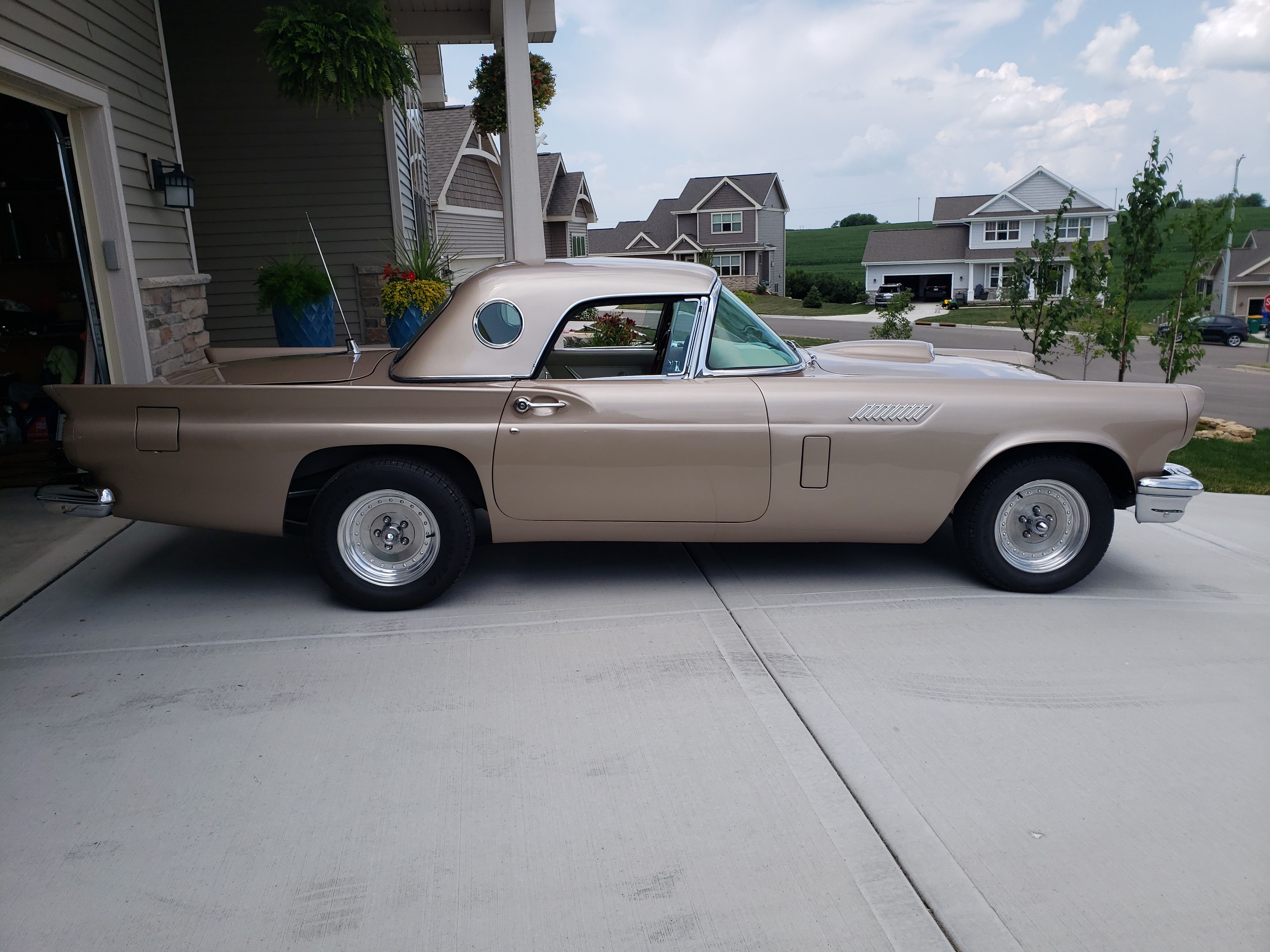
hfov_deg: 67.3
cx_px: 635
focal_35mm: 26
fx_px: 954
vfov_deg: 53.1
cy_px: 476
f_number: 2.4
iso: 50
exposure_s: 1/1061
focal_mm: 4.3
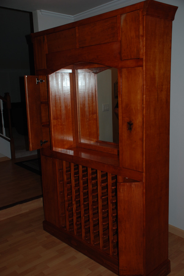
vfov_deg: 53.1
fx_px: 275
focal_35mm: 36
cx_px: 92
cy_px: 138
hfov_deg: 37.0
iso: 200
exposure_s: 1/60
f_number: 4
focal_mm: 24
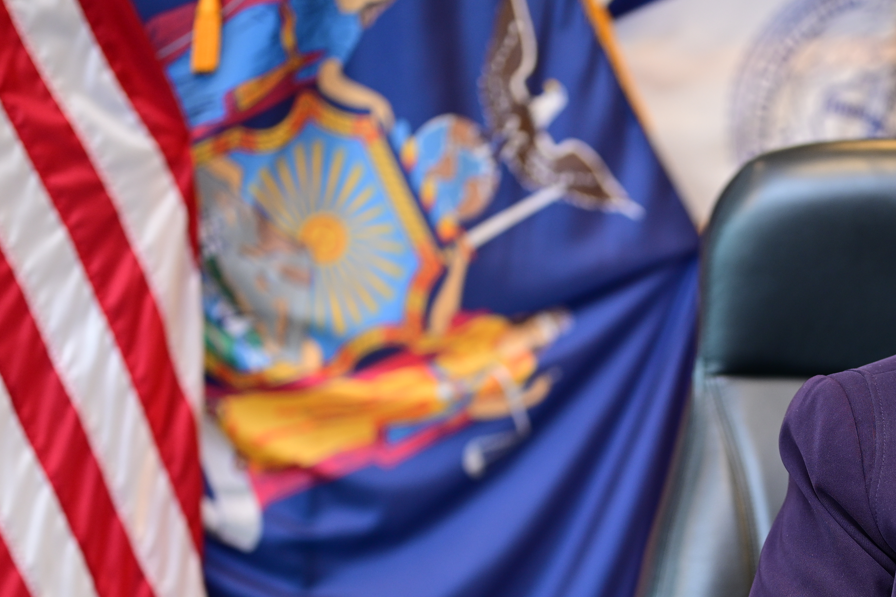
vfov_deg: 14.4
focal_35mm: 94
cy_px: 511
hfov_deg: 21.2
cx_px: 801
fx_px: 2339
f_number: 1.8
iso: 400
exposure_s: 1/200
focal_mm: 50
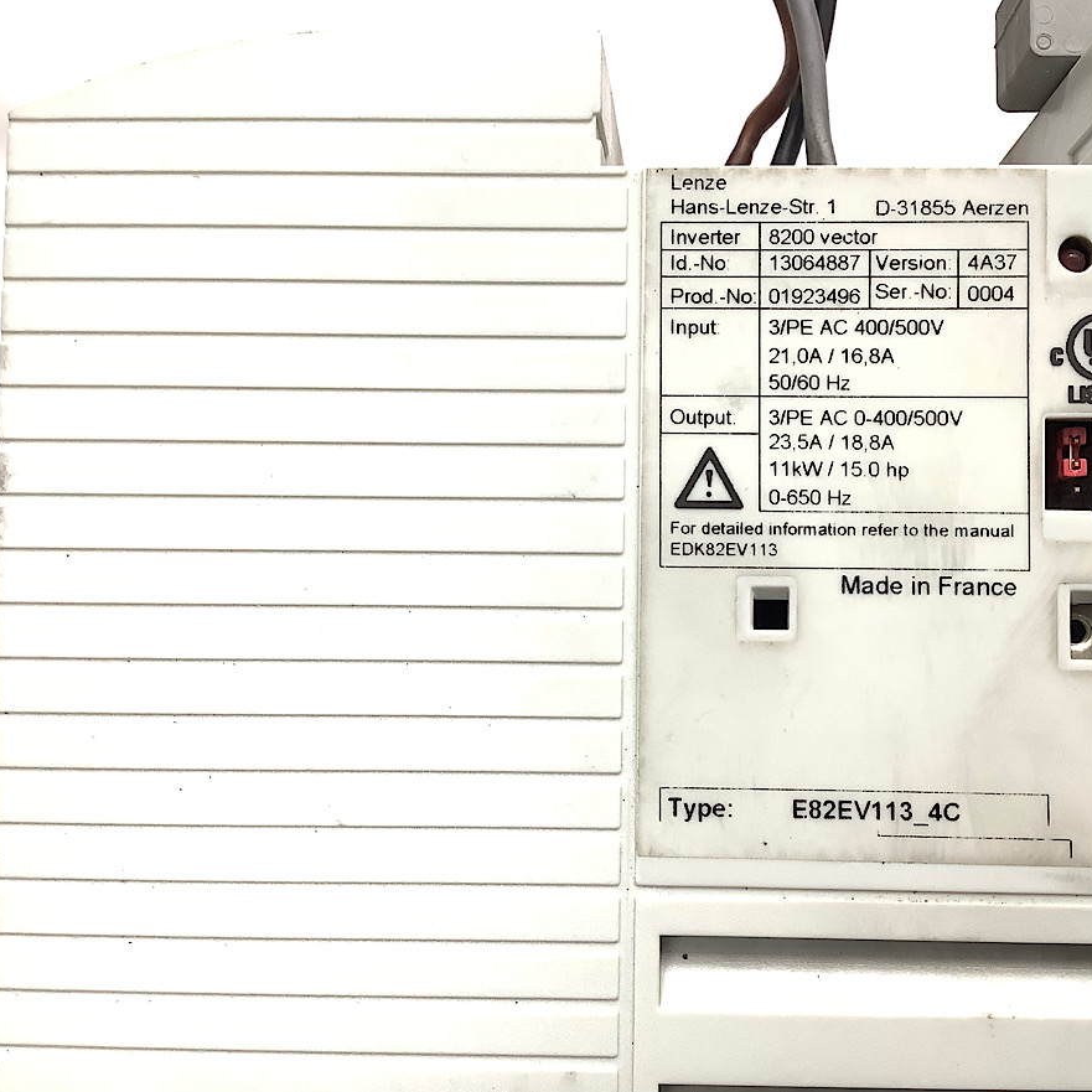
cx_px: 653
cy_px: 543
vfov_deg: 44.9
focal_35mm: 37
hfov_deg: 44.7
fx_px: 1321
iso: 100
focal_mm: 3.3
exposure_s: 1/50
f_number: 2.4
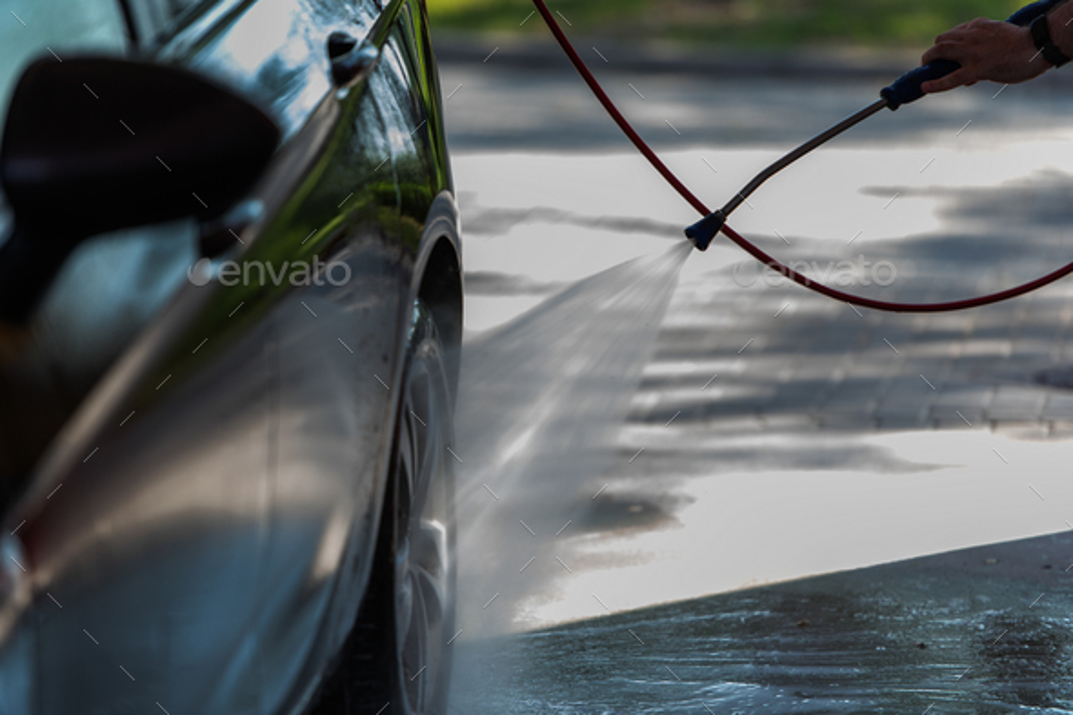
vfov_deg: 7.6
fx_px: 5363
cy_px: 358
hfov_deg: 11.4
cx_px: 536
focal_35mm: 180
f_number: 2.8
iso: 500
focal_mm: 180
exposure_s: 1/640
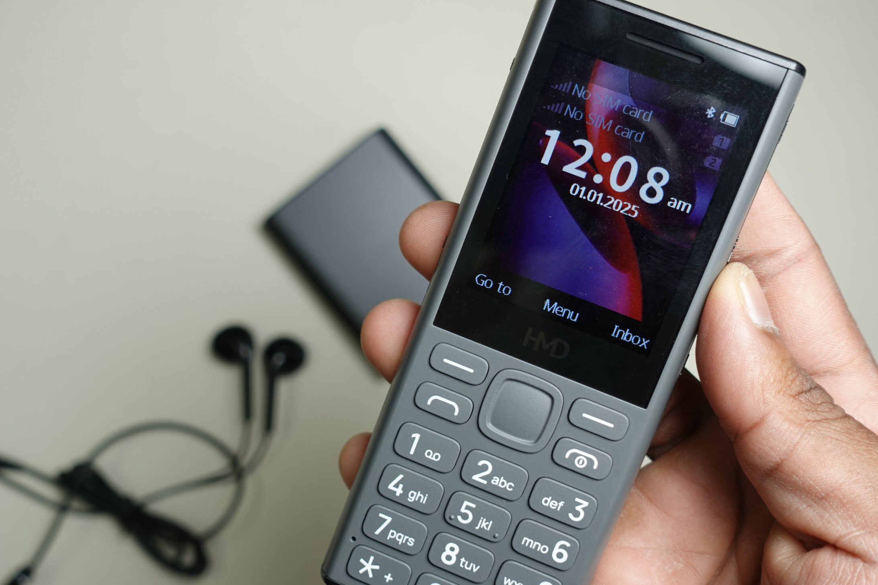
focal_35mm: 49
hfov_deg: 40.2
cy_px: 324
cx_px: 369
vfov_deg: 27.5
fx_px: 1195
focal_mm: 16.08
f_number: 2.8
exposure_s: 1/80
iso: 125
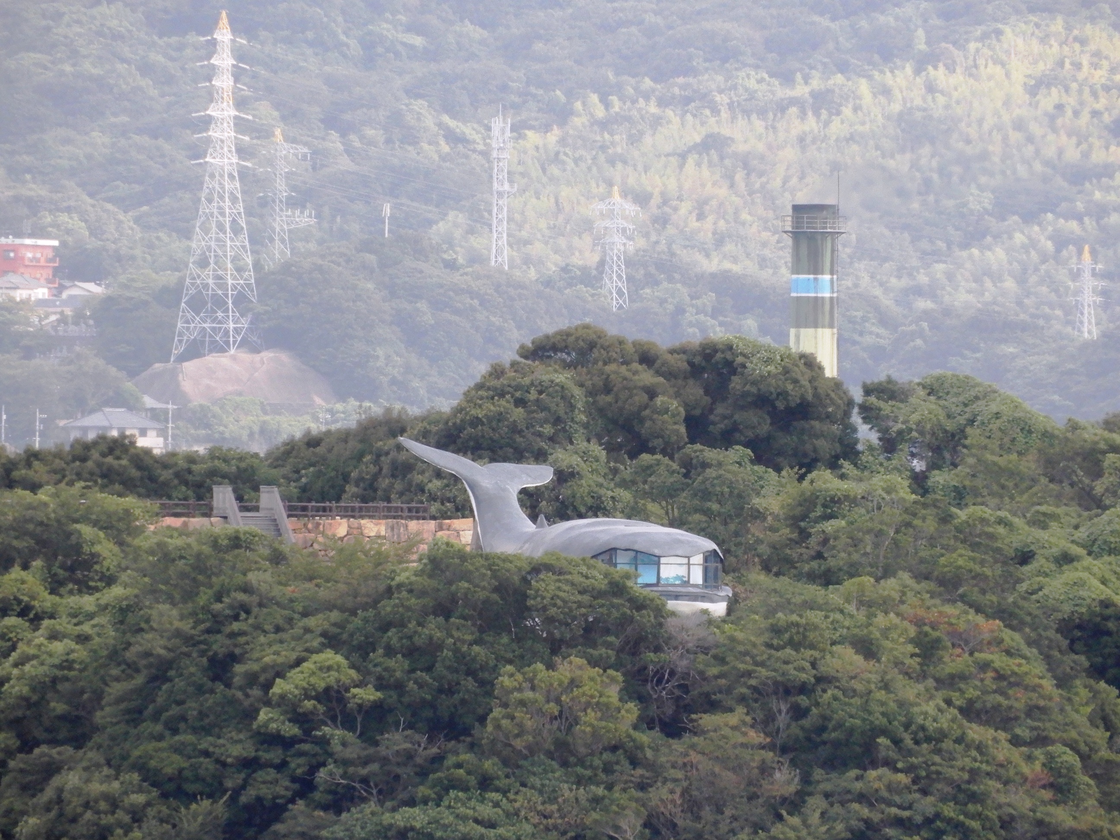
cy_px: 420
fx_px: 27178
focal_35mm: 840
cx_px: 560
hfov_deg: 2.4
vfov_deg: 1.8
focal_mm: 151
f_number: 6.9
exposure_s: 1/250
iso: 400
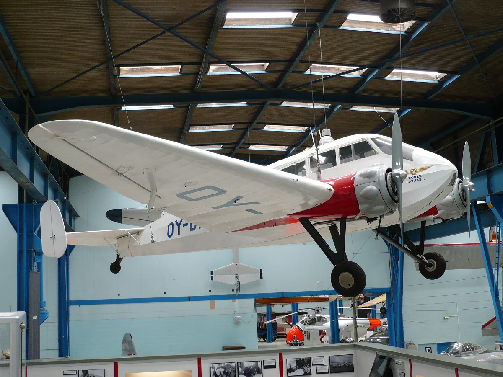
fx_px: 654
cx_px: 252
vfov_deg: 32.2
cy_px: 188
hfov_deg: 42.1
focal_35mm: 45
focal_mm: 7.5
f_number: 3.2
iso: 100
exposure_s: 1/40
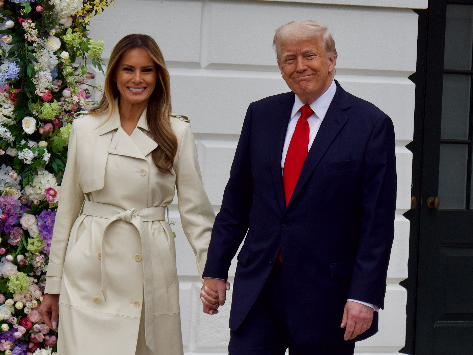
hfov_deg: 15.2
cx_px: 236
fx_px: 1776
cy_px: 178
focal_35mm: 130
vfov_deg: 11.4
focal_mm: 65
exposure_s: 1/320
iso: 200
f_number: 6.3
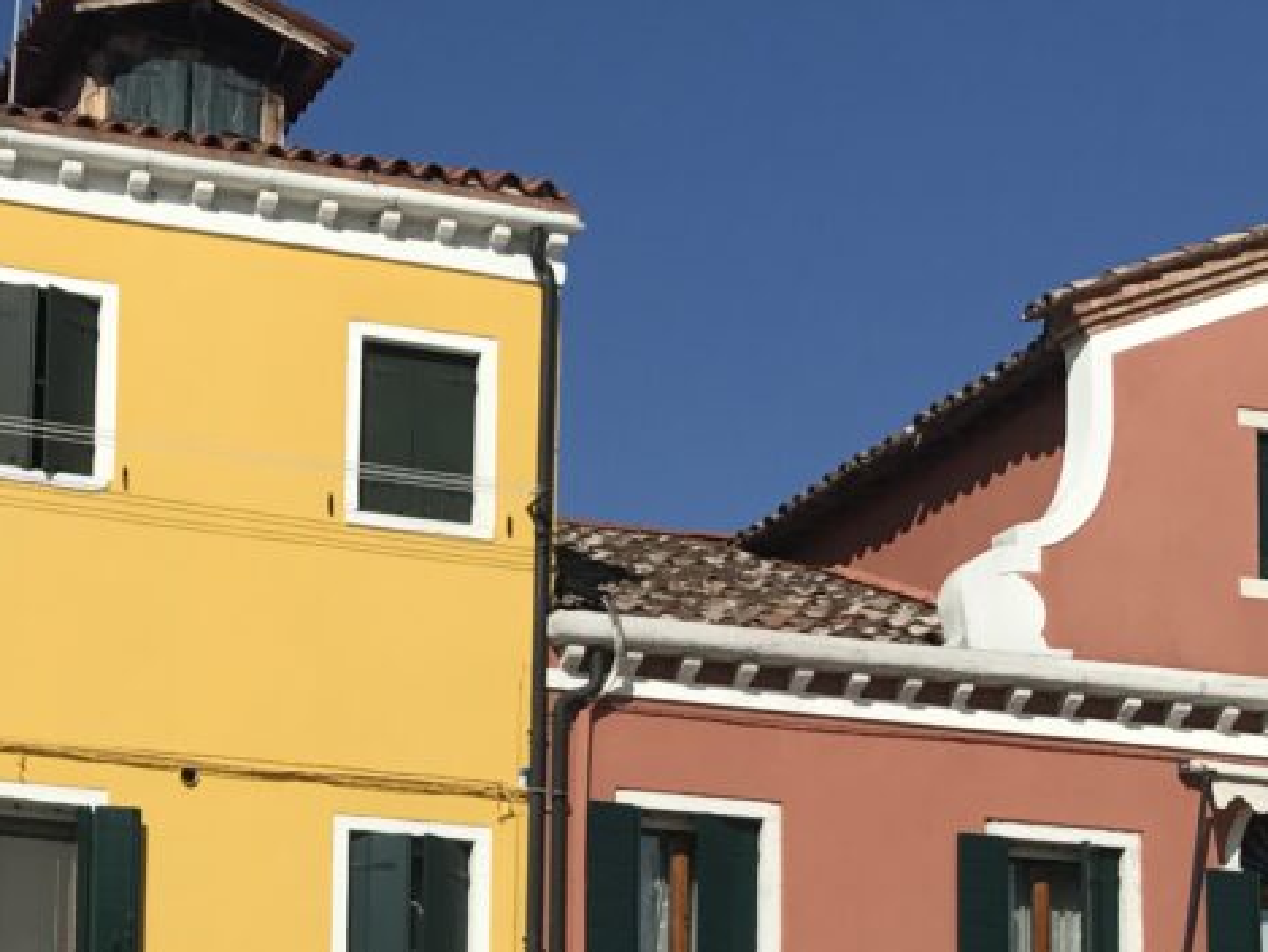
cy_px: 1176
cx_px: 251
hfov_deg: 22.4
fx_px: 3151
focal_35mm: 86
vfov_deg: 16.4
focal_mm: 3.99
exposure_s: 1/4566
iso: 20
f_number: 1.8
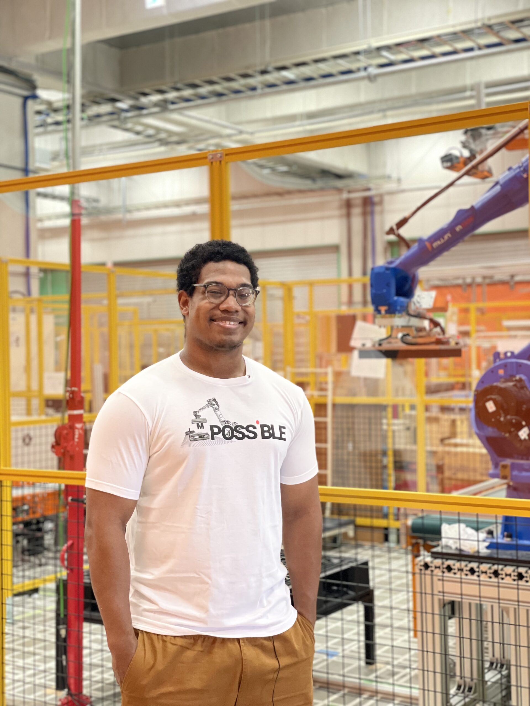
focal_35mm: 52
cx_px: 265
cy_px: 353
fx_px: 1062
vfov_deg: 36.8
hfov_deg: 28.0
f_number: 2
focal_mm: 6
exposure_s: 1/33
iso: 250
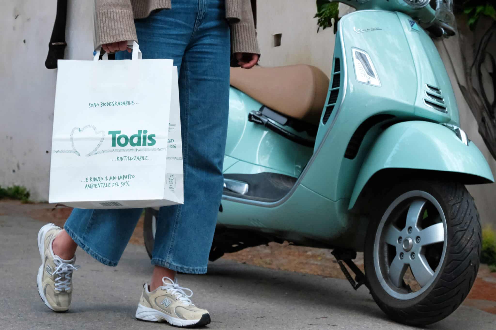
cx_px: 248
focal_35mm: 64
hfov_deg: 31.4
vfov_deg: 21.2
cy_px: 165
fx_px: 882
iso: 4000
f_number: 4
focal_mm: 42.7
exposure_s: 1/8000
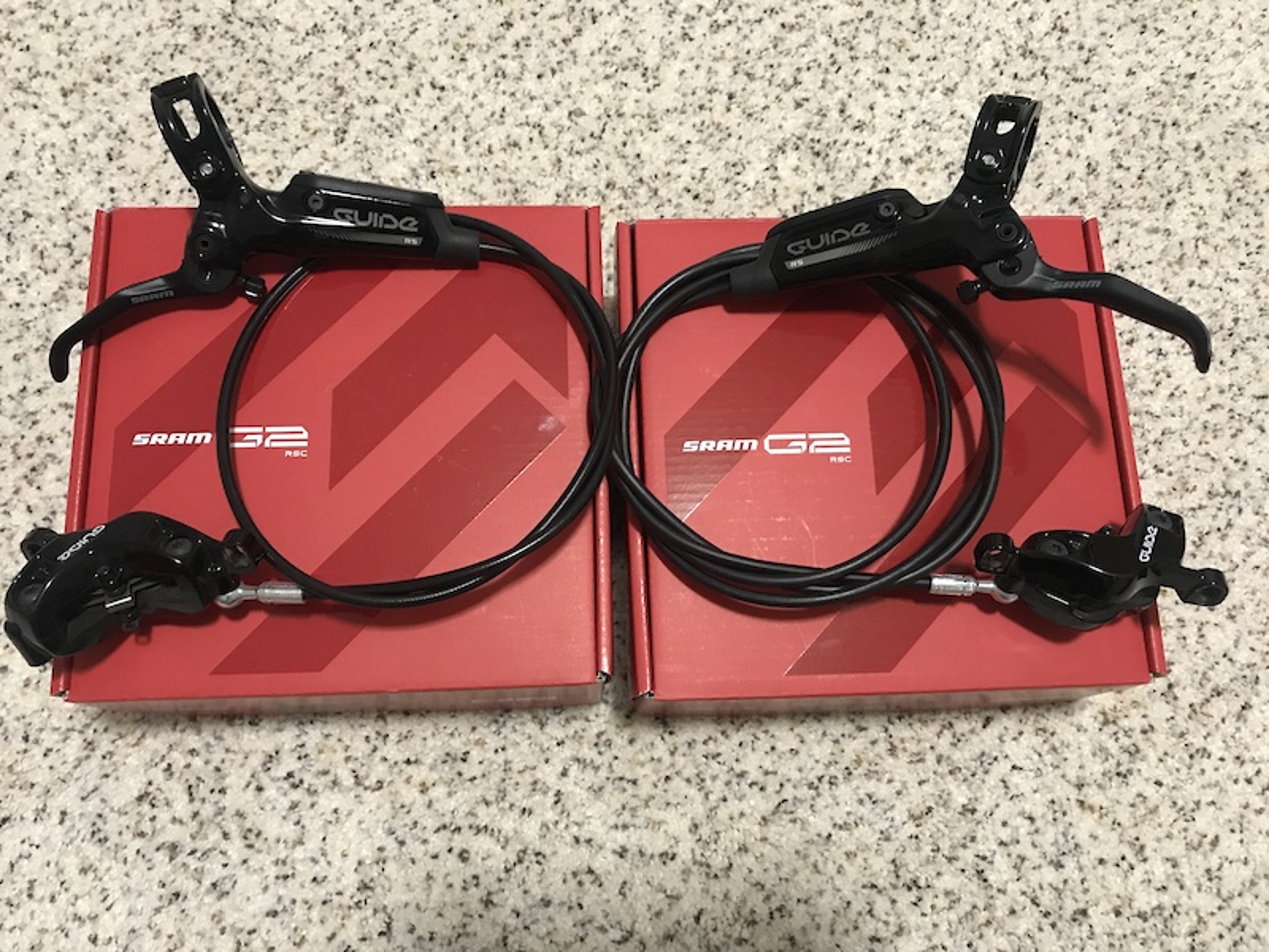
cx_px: 634
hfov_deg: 63.4
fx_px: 1026
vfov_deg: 49.7
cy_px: 476
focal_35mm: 28
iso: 100
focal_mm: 3.99
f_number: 1.8
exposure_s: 1/9
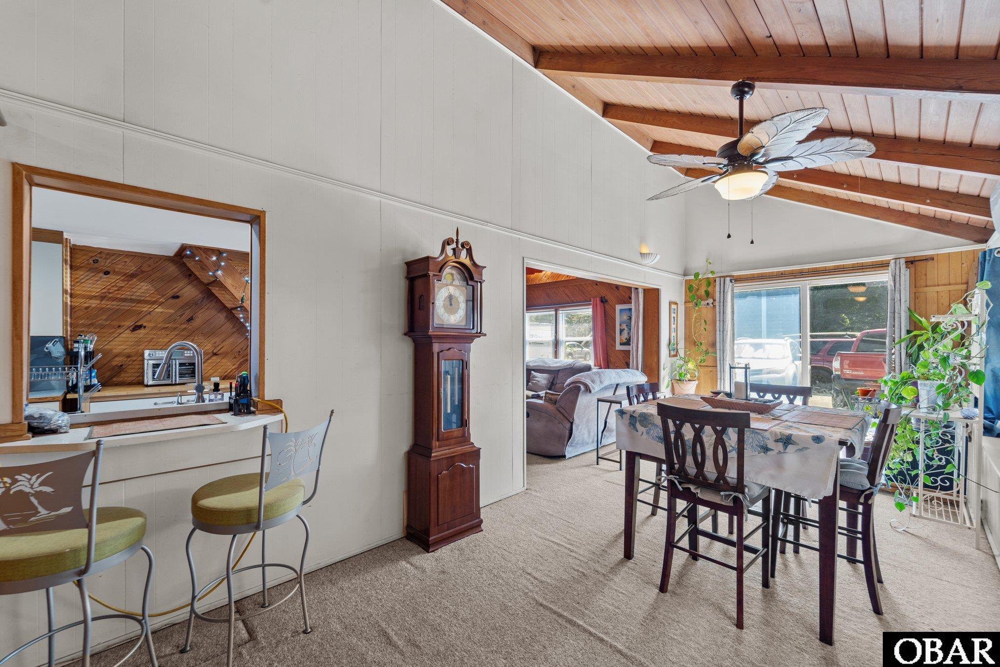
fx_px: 389
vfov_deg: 81.2
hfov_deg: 104.3
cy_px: 334
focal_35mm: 14
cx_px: 500
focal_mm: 14
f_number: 8
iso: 100
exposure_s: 1/2.5
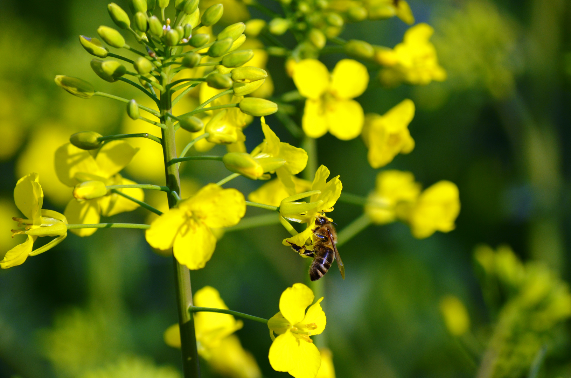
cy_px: 189
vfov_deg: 4.6
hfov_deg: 6.9
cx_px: 286
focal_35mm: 300
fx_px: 4748
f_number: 8
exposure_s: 1/2000
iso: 400
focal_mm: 200
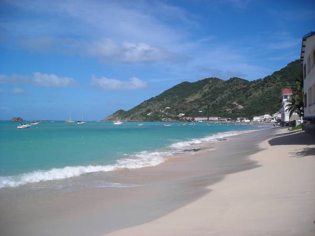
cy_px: 118
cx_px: 158
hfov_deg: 49.0
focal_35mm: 38
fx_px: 346
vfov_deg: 37.7
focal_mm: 6.3
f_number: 6.4
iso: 50
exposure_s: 1/385
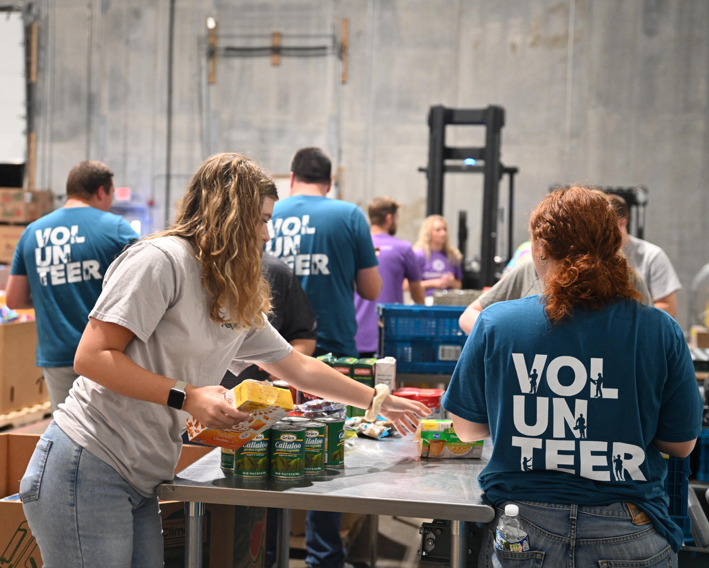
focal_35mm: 55
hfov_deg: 34.1
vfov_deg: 27.6
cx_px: 293
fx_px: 1154
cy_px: 286
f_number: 2.8
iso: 3200
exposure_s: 1/125
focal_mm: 48
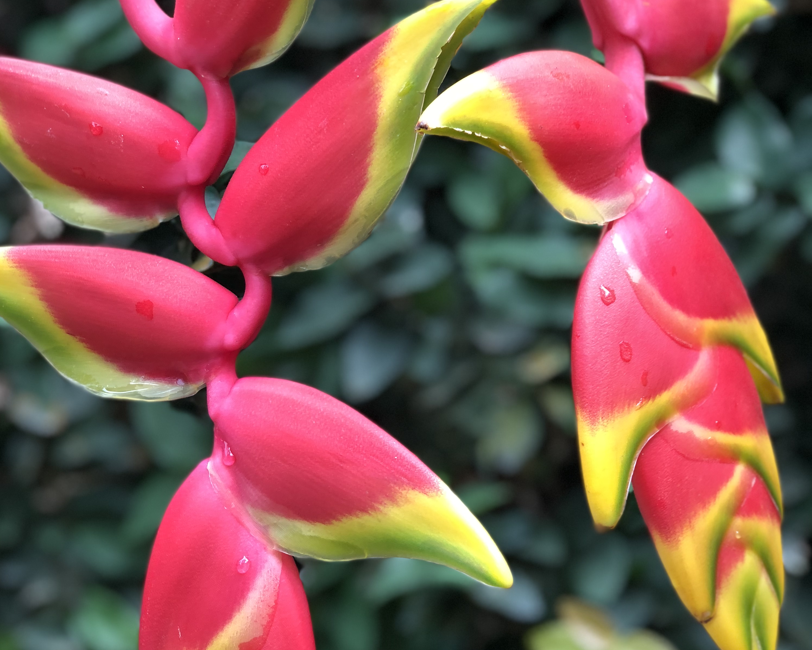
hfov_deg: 25.4
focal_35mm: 75
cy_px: 388
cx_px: 402
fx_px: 1802
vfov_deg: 20.4
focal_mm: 6.6
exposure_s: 1/60
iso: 32
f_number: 2.8
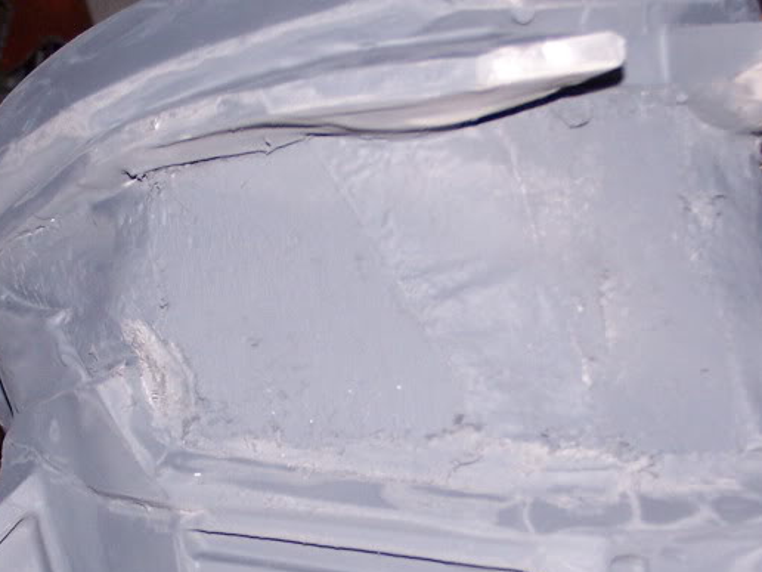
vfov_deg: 11.1
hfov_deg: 14.8
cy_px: 414
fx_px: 2928
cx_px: 405
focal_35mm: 133
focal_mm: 11.1
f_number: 3.2
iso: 140
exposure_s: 1/80
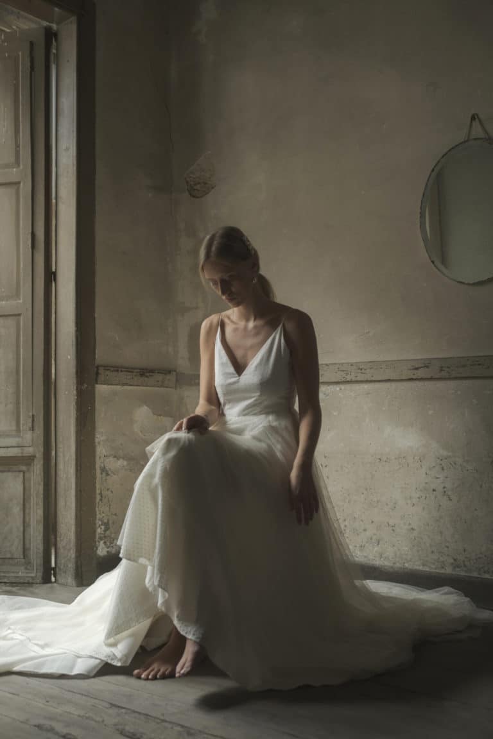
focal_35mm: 35
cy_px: 370
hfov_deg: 37.9
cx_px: 246
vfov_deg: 54.4
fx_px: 719
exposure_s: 1/200
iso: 640
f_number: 2.5
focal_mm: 23
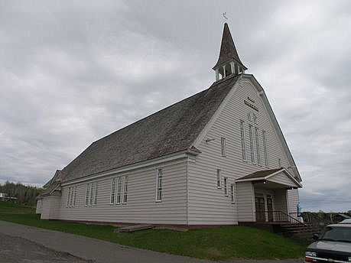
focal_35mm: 38
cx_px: 176
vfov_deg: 37.7
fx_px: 385
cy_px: 132
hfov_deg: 49.0
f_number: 7.6
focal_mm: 8
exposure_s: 1/271
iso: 100
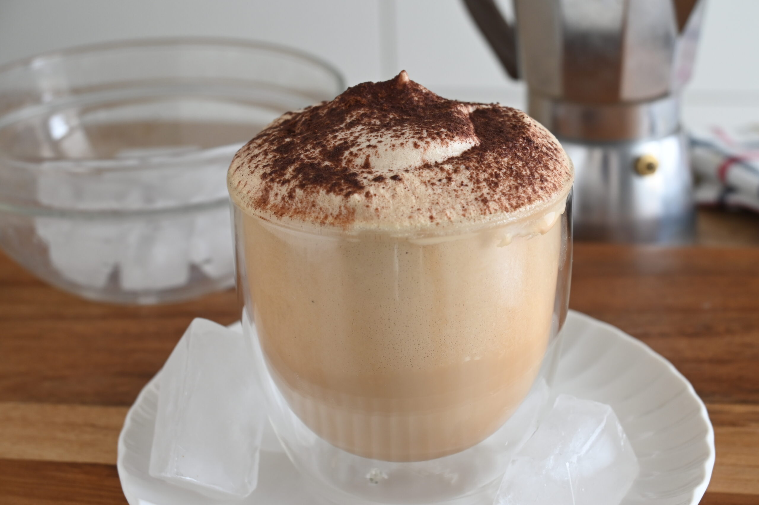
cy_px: 252
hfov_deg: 32.9
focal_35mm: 61
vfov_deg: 22.2
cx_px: 380
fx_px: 1285
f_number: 7.1
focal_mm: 41
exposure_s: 1/15
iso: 200
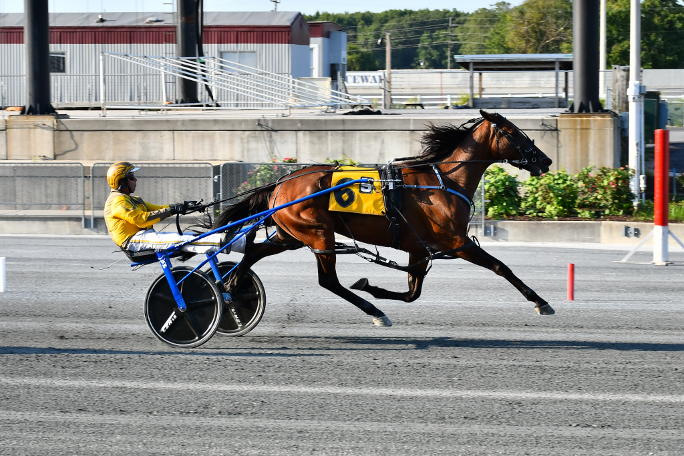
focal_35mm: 72
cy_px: 228
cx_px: 342
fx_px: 1368
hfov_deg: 28.1
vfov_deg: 18.9
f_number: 5.6
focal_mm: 48
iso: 200
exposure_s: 1/800
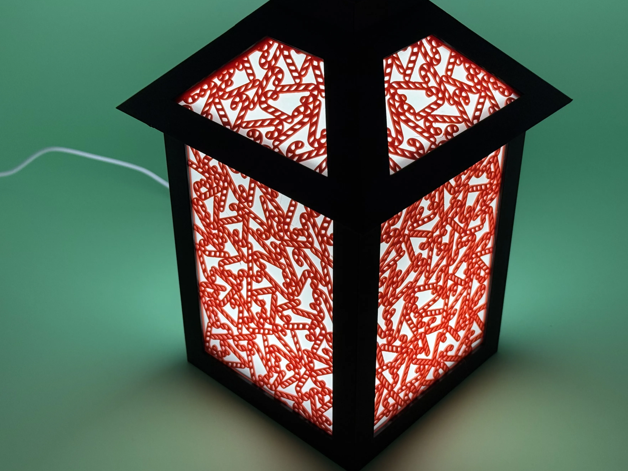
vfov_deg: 26.6
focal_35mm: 55
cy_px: 225
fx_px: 998
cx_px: 354
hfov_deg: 34.9
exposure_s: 1/50
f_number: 1.78
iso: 160
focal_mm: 6.76
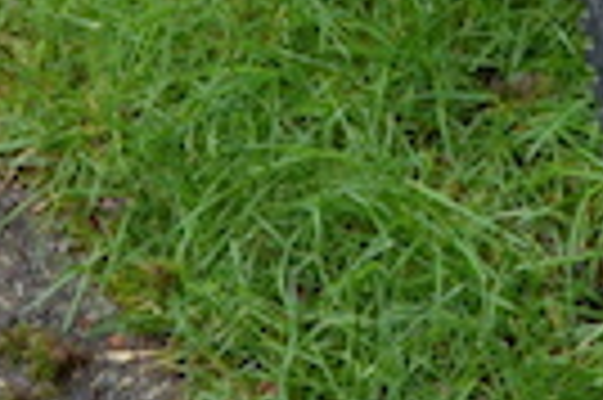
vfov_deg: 5.9
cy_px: -445
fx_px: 3747
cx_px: 414
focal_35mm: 224
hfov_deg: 9.2
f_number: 4
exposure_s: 1/1250
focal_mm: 25
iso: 1000
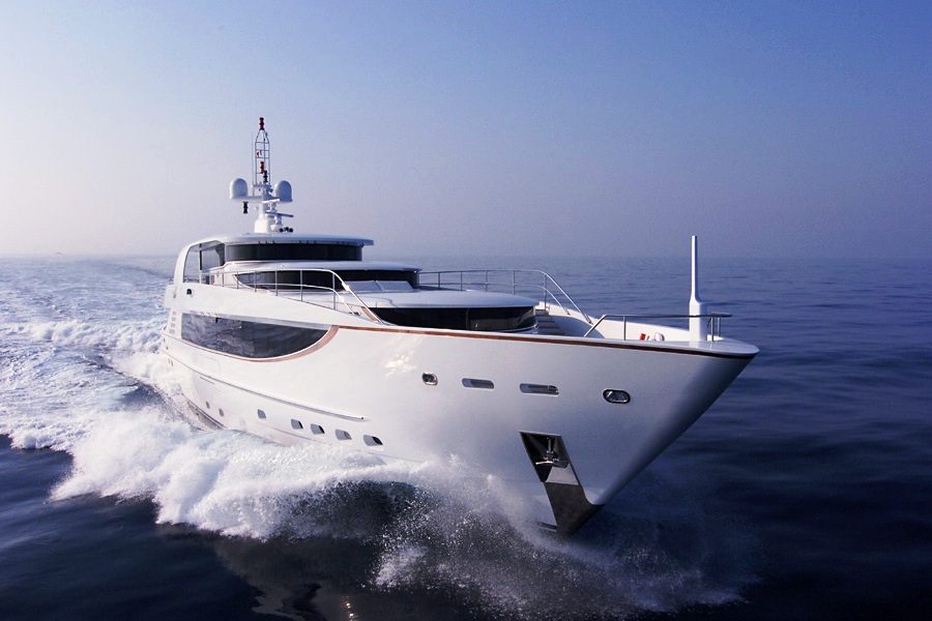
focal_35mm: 33
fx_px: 854
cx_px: 466
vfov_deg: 40.0
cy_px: 310
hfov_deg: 57.2
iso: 400
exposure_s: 1/800
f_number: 15
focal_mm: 22
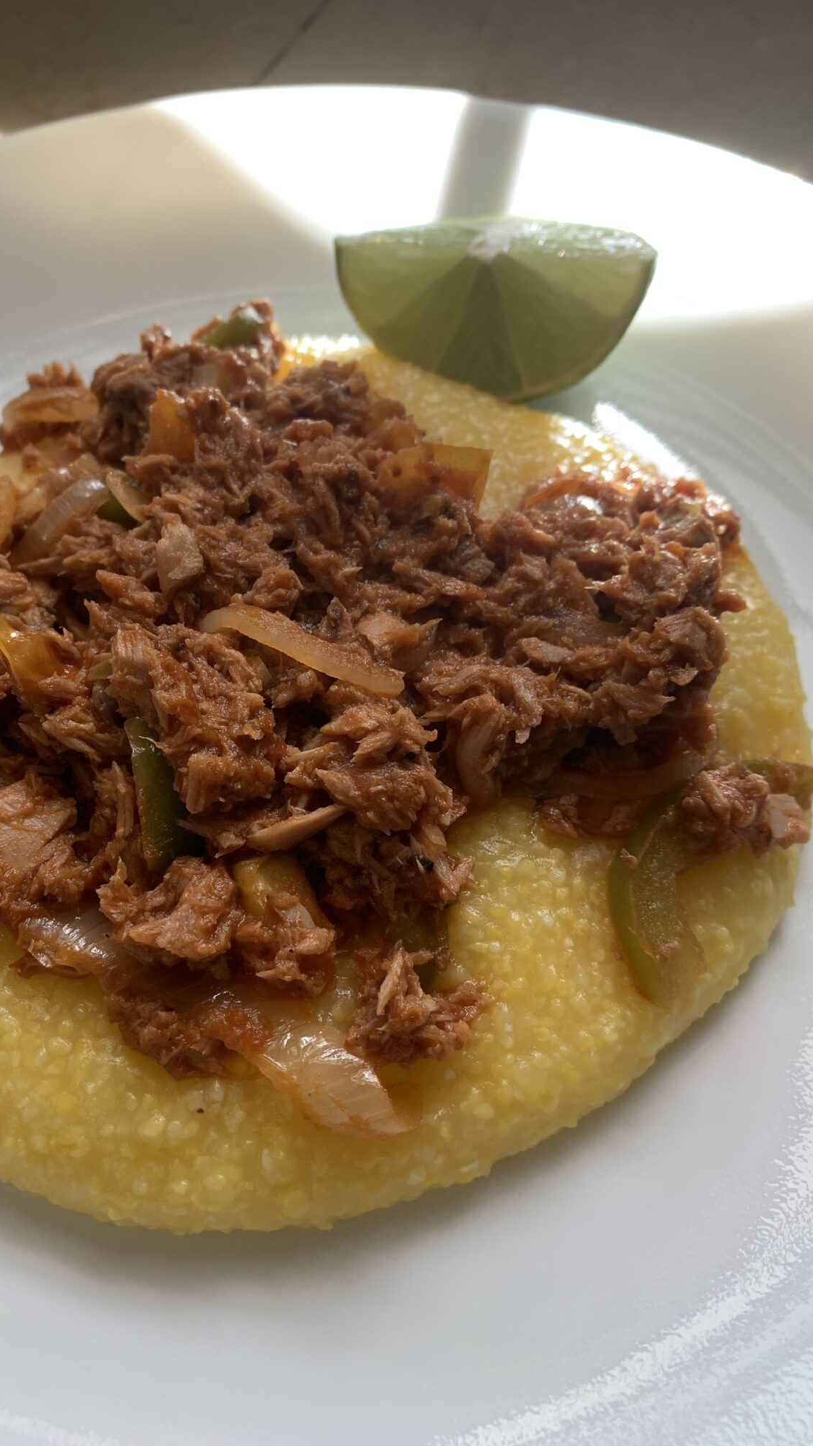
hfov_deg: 39.8
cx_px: 293
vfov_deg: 66.1
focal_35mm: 29
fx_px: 1111
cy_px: 706
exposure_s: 1/121
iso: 40
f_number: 1.8
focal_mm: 4.25
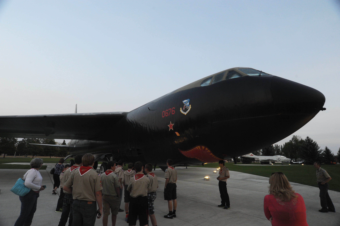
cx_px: 170
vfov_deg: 67.3
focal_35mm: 18
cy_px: 113
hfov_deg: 90.0
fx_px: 170
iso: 1600
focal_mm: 18
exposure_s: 1/100
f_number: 9
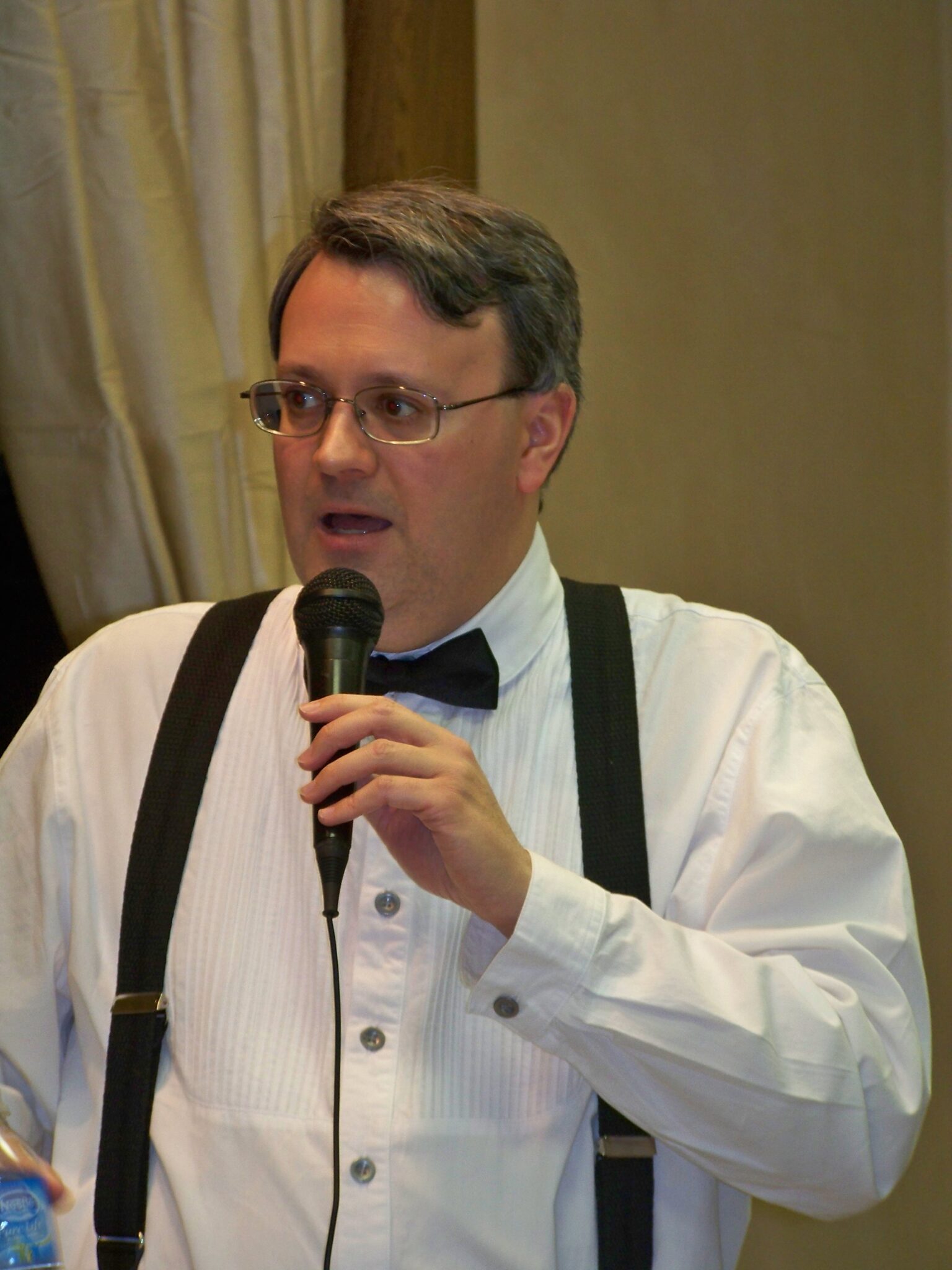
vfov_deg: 9.3
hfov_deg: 7.0
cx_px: 476
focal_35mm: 212
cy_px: 635
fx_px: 7774
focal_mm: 31.6
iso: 200
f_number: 3.6
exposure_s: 1/60
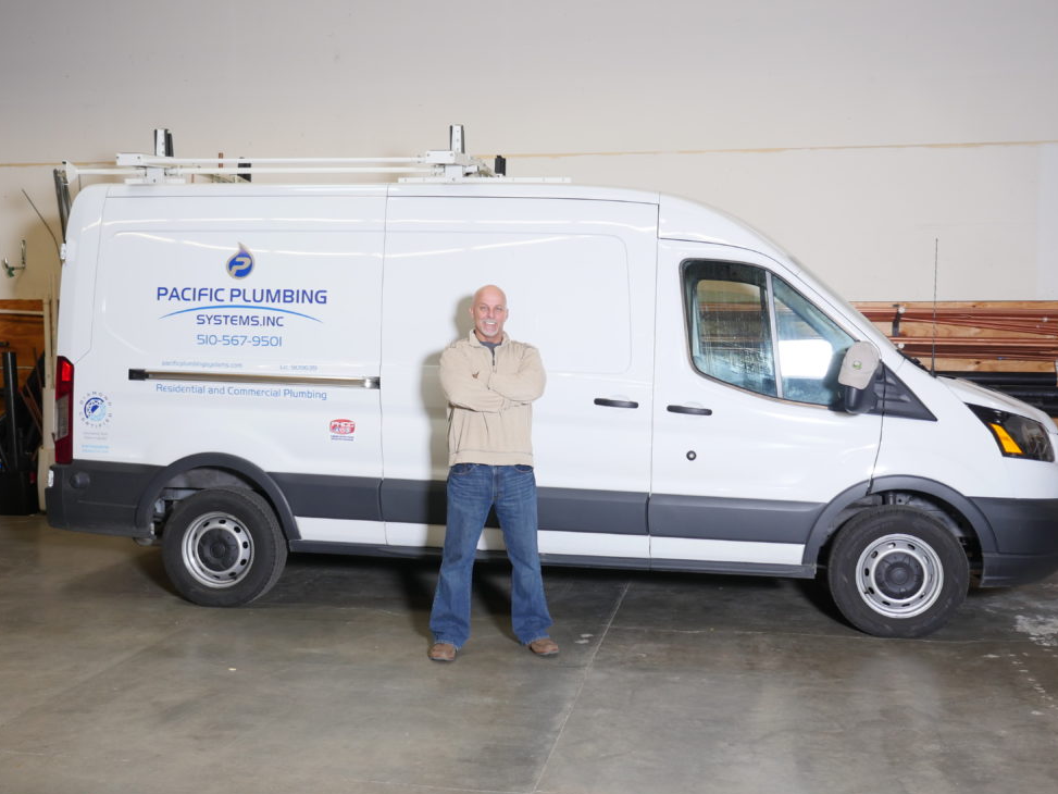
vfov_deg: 36.0
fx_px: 1223
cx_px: 532
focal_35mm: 40
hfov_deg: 46.8
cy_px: 400
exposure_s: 1/125
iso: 400
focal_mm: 19
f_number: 2.8
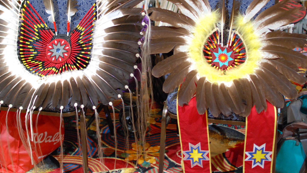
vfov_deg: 20.6
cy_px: 50
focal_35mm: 58
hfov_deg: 35.9
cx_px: 125
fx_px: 472
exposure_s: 1/100
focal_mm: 30
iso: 640
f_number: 1.4
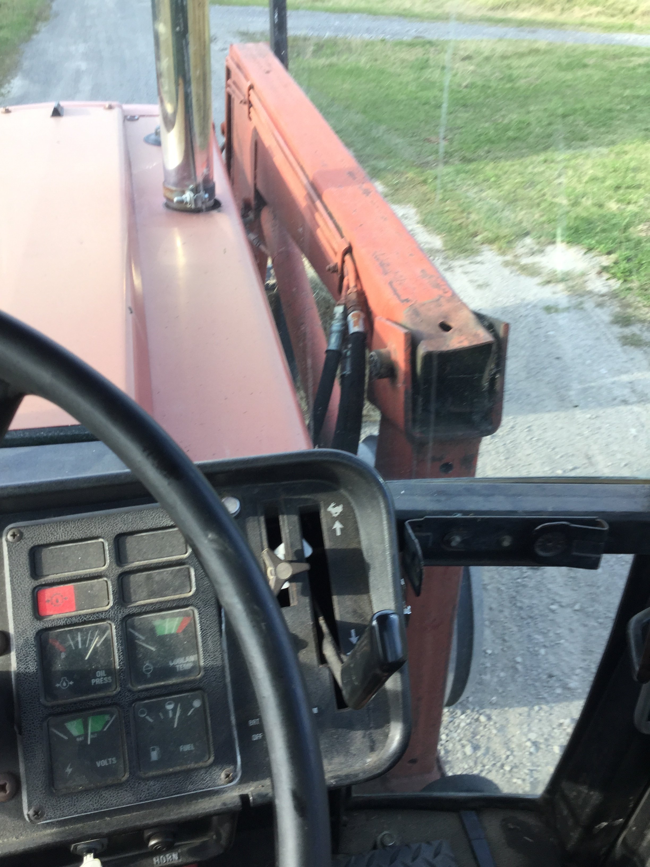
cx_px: 325
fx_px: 776
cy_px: 434
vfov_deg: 58.4
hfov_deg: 45.4
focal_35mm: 31
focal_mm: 3.3
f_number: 2.4
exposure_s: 1/120
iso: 32
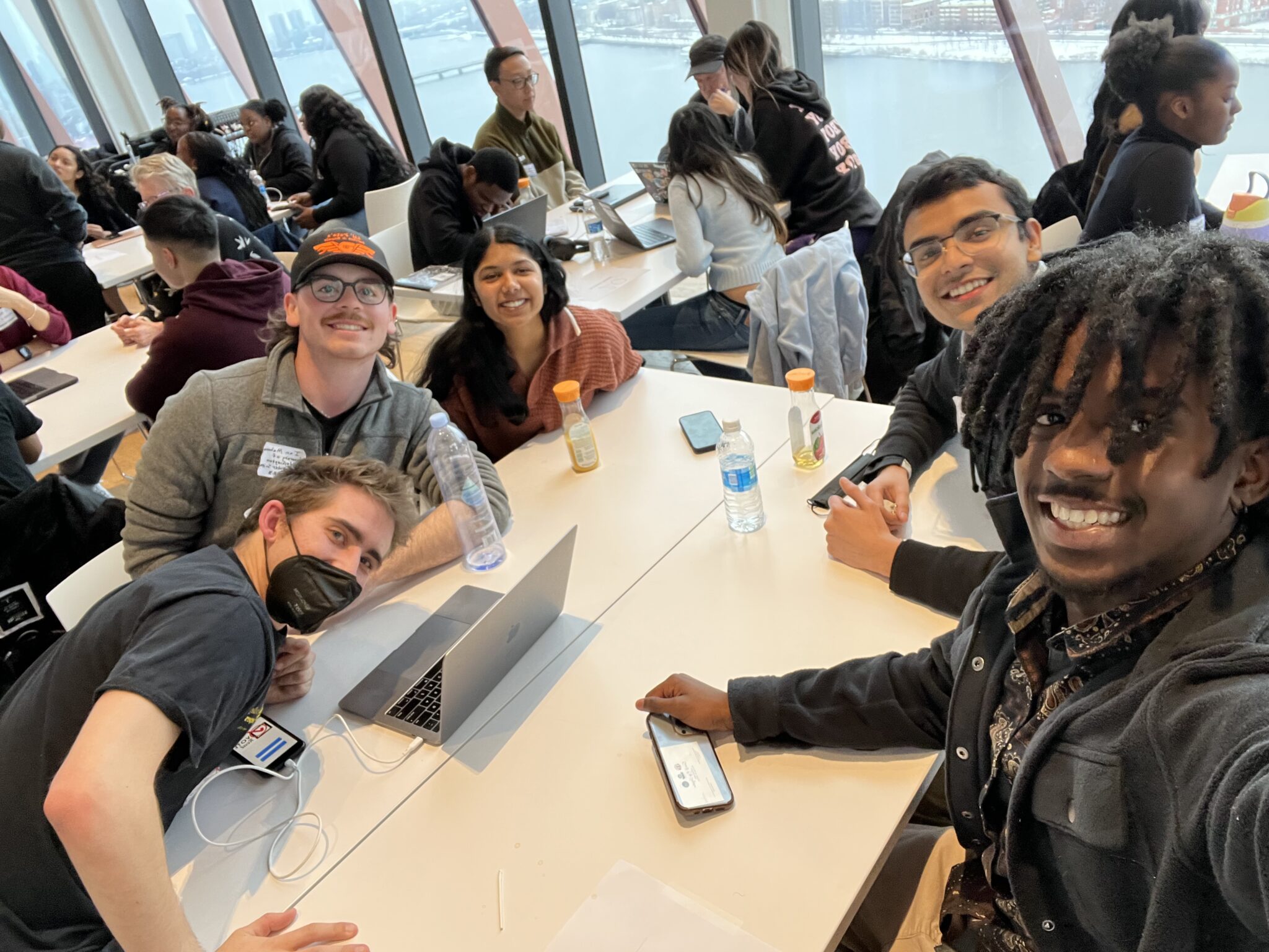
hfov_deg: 73.9
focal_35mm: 23
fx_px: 843
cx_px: 634
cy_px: 476
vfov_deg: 58.9
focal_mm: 2.71
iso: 250
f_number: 2.2
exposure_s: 1/60
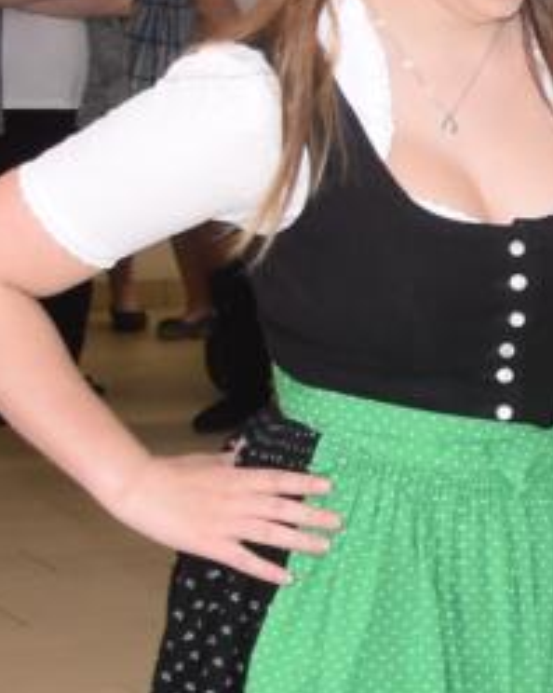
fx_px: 4609
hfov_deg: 6.1
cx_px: 1922
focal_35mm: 225
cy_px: 433
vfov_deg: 8.6
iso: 560
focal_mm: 22
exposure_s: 1/125
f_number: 5.6
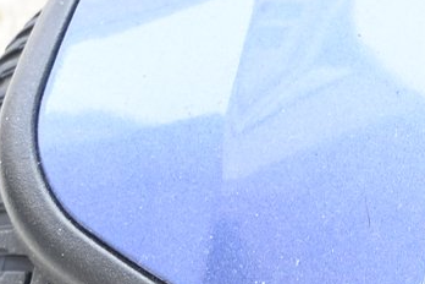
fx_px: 2494
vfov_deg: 6.5
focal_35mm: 211
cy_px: 136
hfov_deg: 8.7
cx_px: 1070
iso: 400
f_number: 4.2
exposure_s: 1/200
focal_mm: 24.5
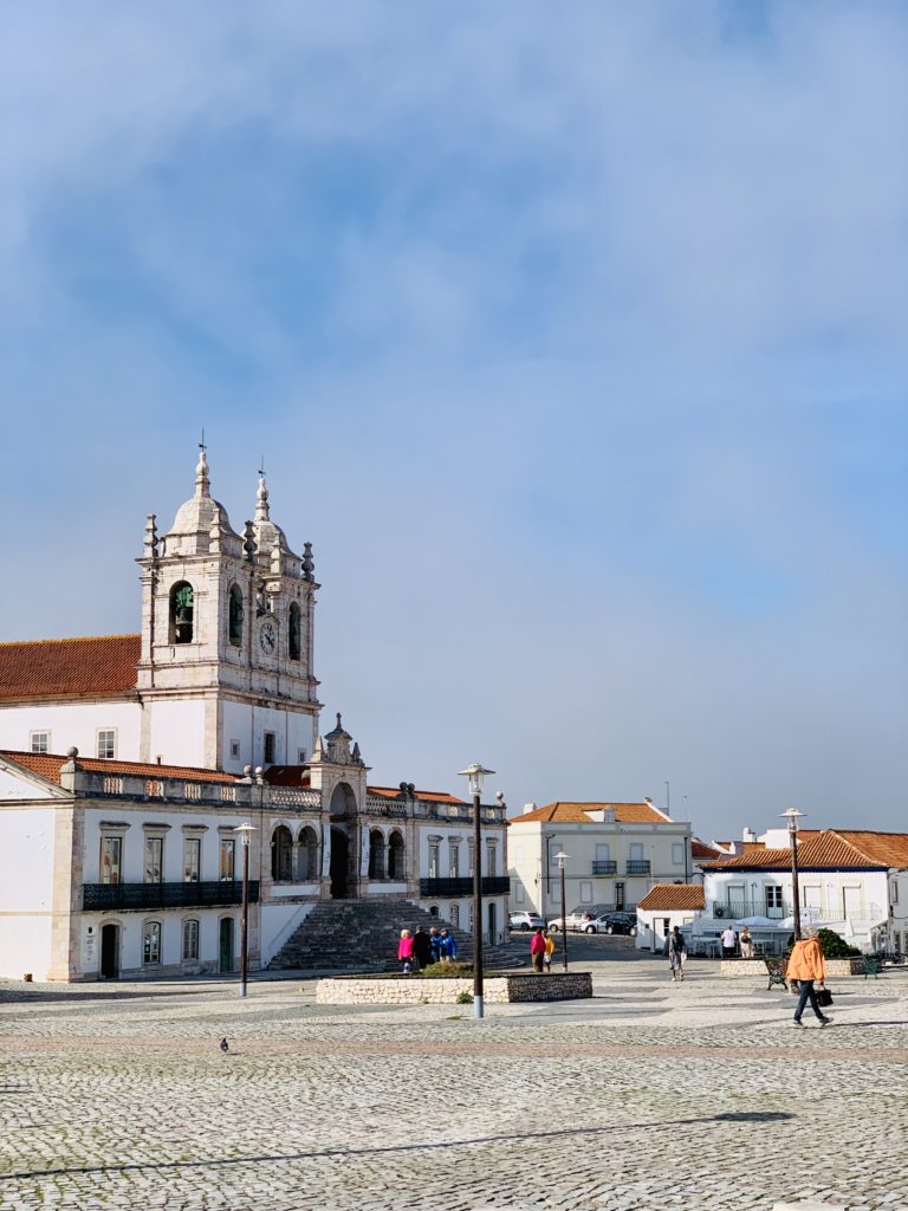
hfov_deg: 28.0
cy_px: 606
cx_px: 454
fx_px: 1819
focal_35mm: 52
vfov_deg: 36.8
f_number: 2.4
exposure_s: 1/1712
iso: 16
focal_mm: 6
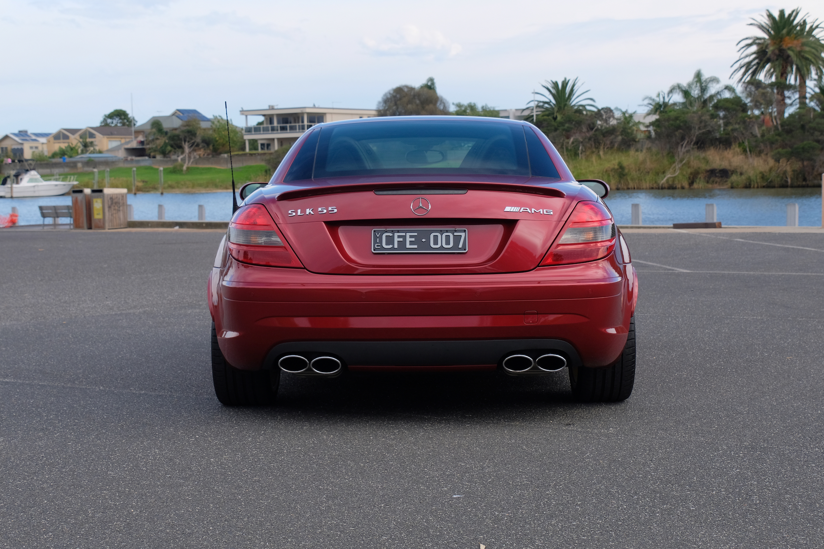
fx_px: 1190
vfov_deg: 26.0
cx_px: 412
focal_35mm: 52
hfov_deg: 38.2
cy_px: 274
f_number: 8
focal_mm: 34.5
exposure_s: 1/250
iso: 400
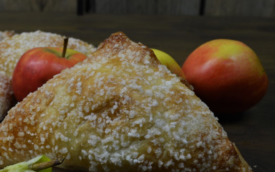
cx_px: 81
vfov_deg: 22.3
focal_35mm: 58
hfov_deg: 34.6
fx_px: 435
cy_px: 103
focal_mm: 26
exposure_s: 1/15
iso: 100
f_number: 8
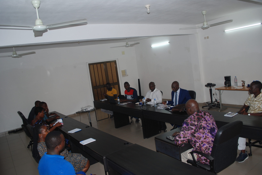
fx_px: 197
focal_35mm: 27
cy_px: 88
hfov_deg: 67.3
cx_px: 131
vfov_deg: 48.1
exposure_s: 1/60
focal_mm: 18
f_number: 3.5
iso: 200
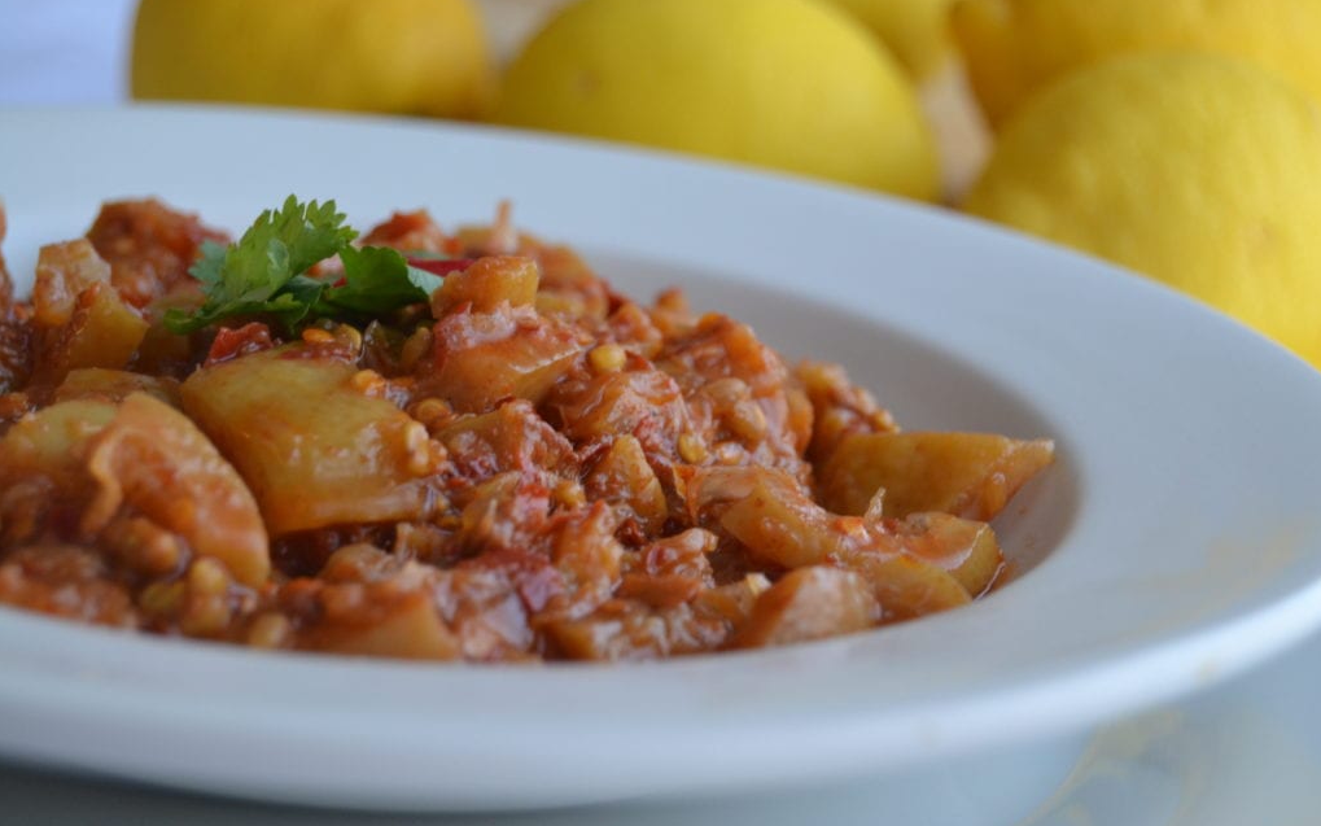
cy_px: 388
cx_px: 661
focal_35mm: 85
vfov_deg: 15.5
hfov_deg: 24.5
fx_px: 3043
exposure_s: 1/60
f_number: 5.6
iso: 800
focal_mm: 55
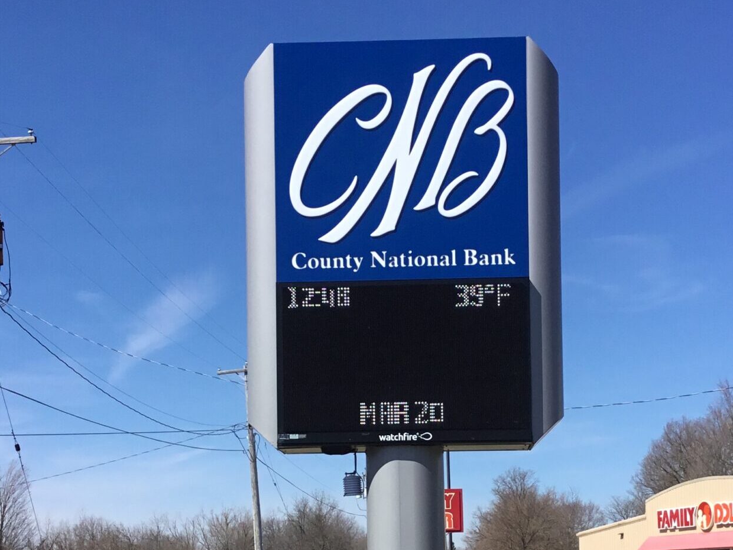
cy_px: 384
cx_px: 406
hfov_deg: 39.6
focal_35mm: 48
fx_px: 1016
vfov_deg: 30.0
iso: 25
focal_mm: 3.3
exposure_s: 1/1664
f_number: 2.4
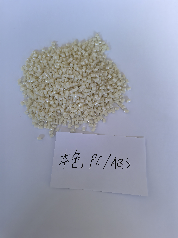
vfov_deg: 65.3
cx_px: 89
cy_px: 119
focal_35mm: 27
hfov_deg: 51.4
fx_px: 185
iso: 250
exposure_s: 1/100
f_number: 2
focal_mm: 5.75
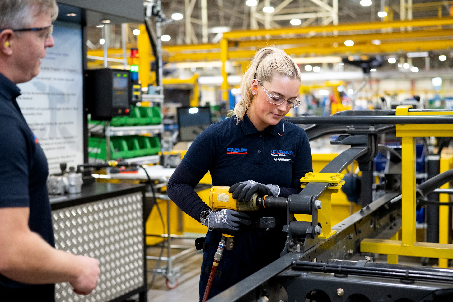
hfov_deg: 39.6
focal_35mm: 50
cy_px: 151
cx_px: 226
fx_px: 629
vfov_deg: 27.0
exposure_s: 1/200
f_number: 2.8
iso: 1600
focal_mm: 50
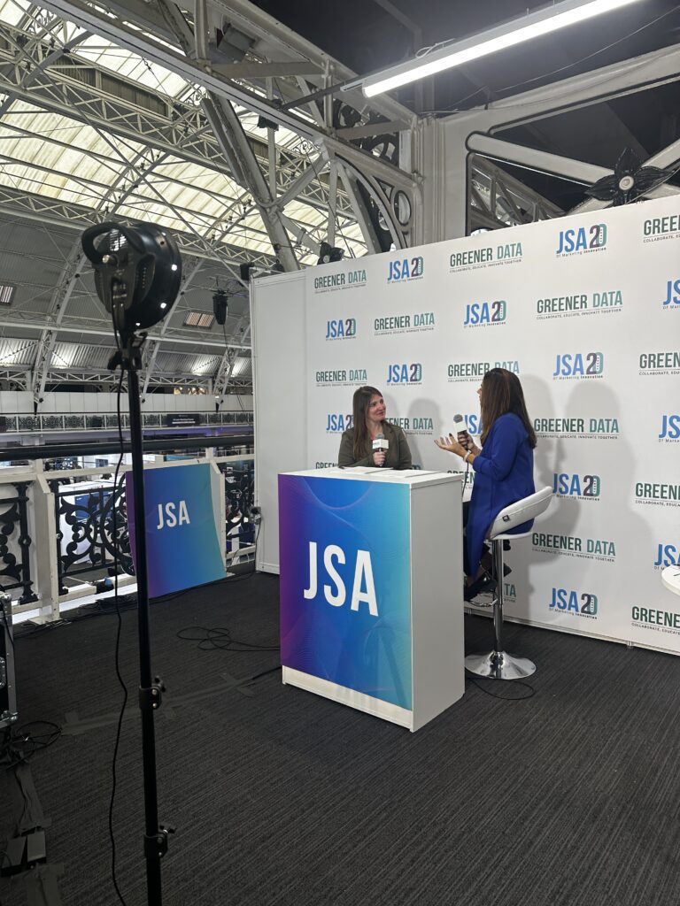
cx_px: 340
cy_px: 453
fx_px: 629
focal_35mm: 24
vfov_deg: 71.6
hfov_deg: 56.8
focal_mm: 6.86
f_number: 1.78
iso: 100
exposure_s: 1/100
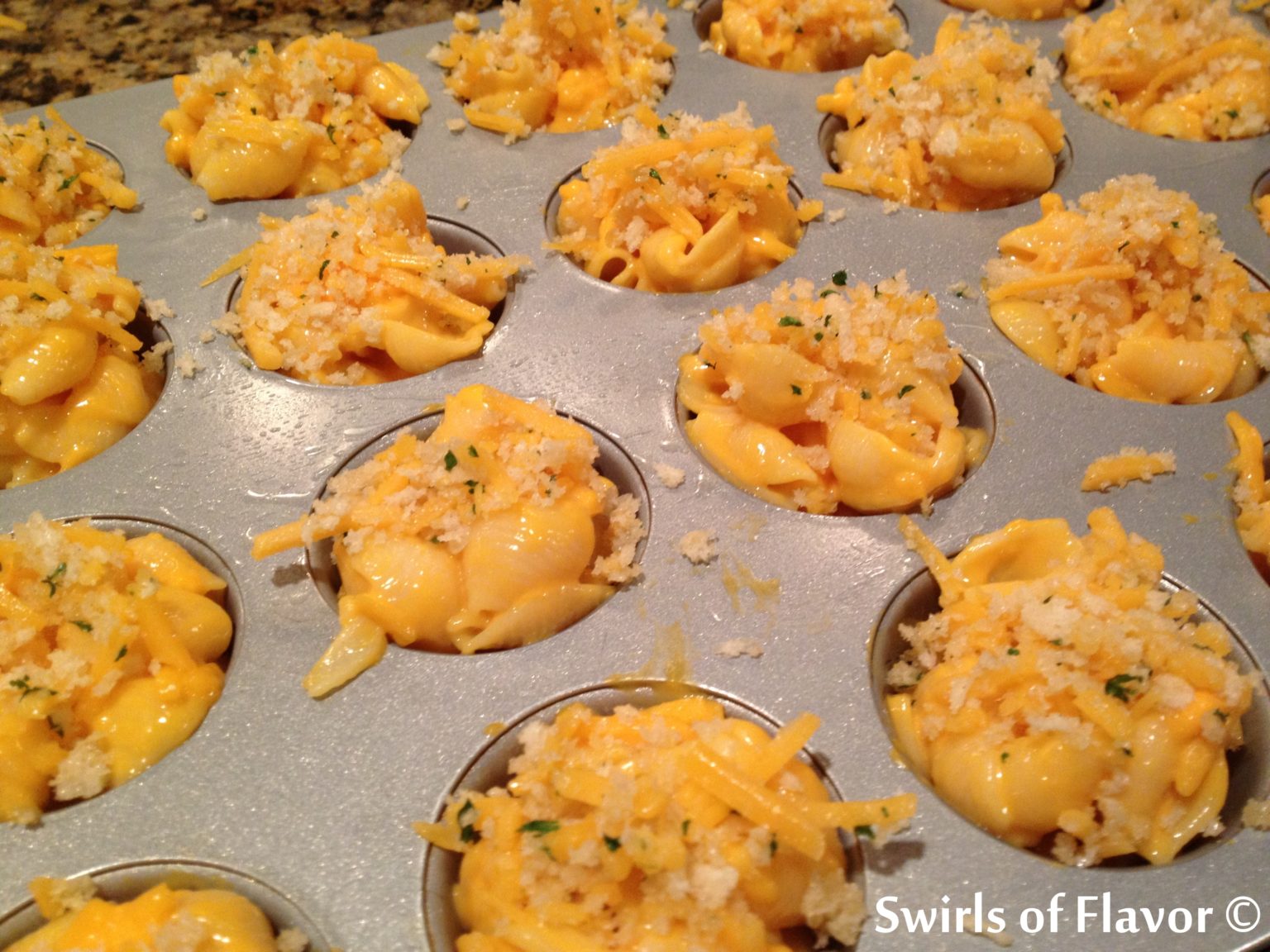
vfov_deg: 40.7
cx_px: 635
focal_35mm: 35
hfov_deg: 52.6
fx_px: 1284
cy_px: 476
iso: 160
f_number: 2.4
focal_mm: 4.28
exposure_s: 1/20
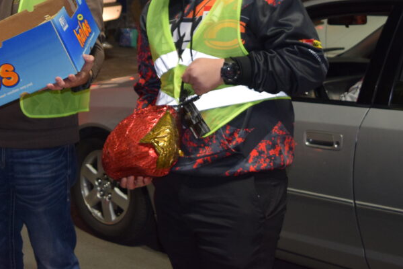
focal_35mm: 72
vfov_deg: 18.5
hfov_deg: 27.4
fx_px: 806
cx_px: 65
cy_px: 11
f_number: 4
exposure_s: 1/60
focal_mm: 24
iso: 1250
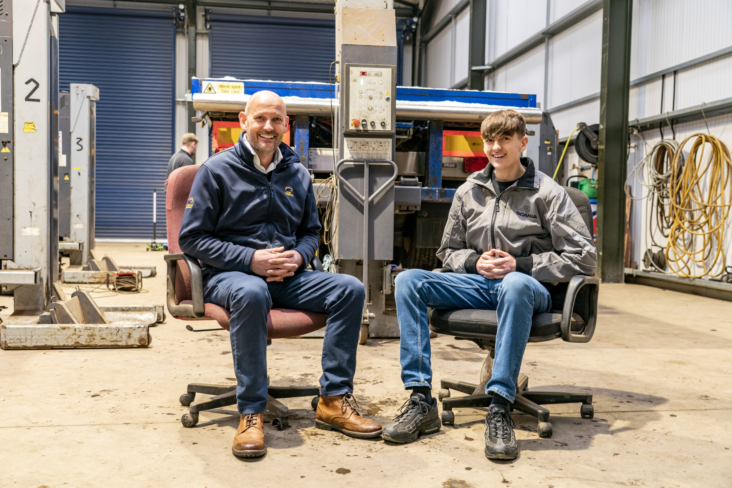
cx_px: 366
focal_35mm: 36
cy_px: 244
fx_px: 732
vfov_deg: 36.9
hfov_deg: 53.1
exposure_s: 1/50
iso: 1600
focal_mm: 36
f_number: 4
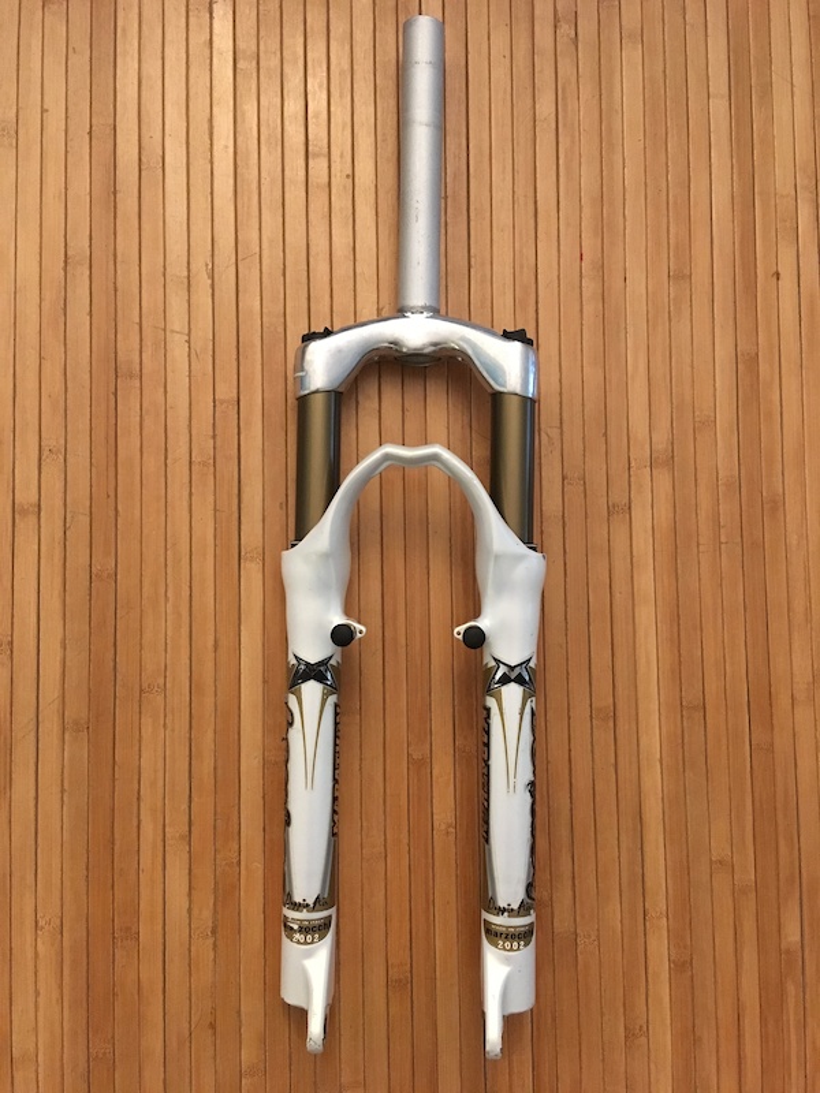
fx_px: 916
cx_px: 410
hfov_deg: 48.2
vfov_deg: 61.7
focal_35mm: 29
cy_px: 546
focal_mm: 4.15
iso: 250
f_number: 2.2
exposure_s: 1/15
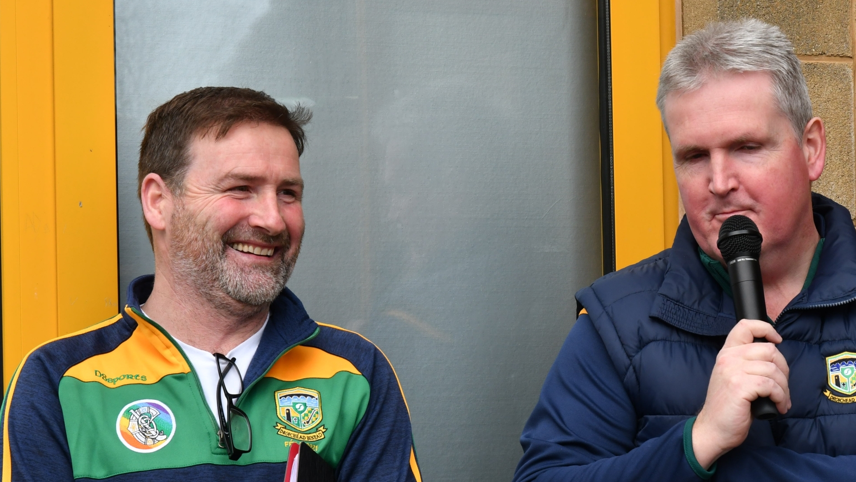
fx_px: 1997
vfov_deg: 13.7
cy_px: 285
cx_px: 486
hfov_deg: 24.2
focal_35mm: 88
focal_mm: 48
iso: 500
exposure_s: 1/250
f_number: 8
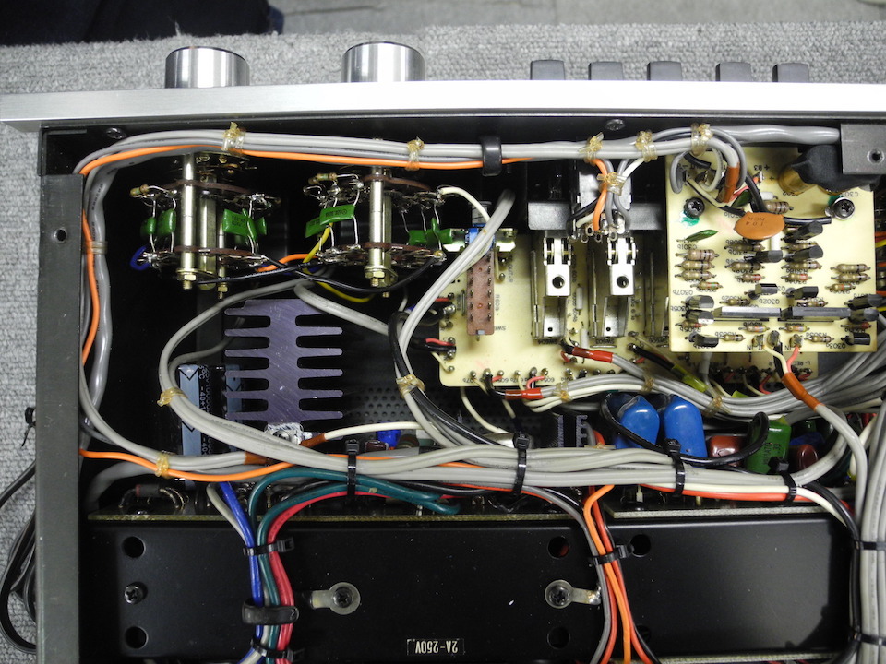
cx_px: 443
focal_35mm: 28
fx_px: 717
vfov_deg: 49.7
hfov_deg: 63.4
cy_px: 332
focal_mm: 6
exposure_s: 1/27.2
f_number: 2.8
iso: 400
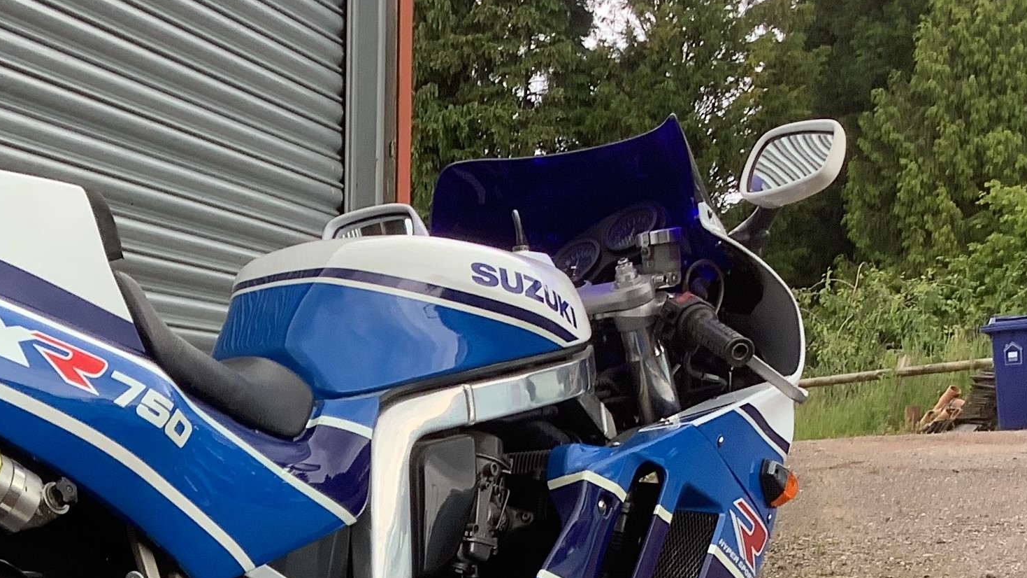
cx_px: 196
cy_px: 622
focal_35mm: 56
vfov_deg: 20.5
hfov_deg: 35.9
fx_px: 1525
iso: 40
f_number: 2.4
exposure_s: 1/120
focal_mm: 3.3
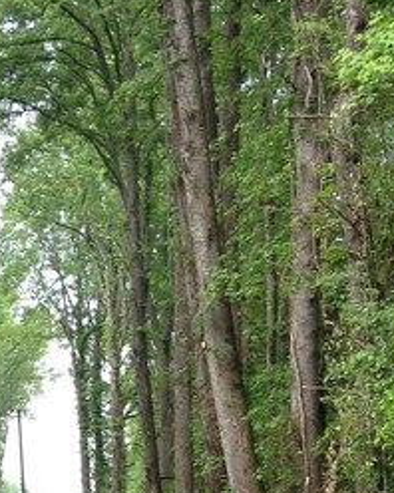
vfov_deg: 13.8
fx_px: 1897
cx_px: -107
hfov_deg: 11.6
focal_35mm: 130
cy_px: 781
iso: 50
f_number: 2.4
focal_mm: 4.12
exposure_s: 1/215
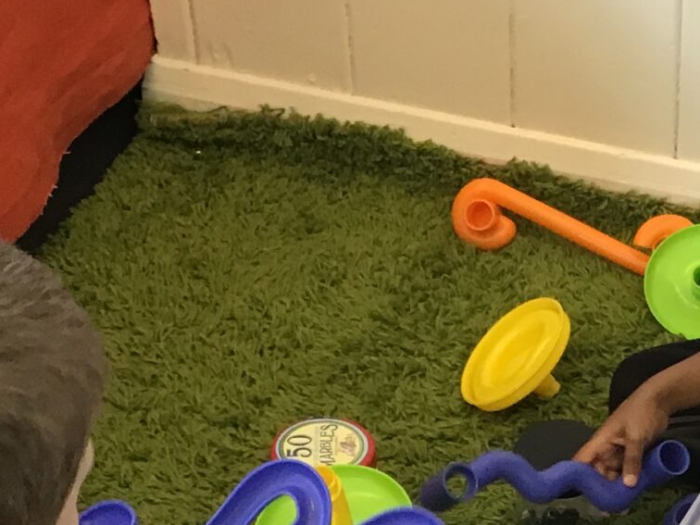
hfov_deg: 18.3
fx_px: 2123
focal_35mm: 105
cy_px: 451
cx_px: 697
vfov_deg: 14.0
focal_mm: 3.3
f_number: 2.4
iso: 100
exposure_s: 1/33
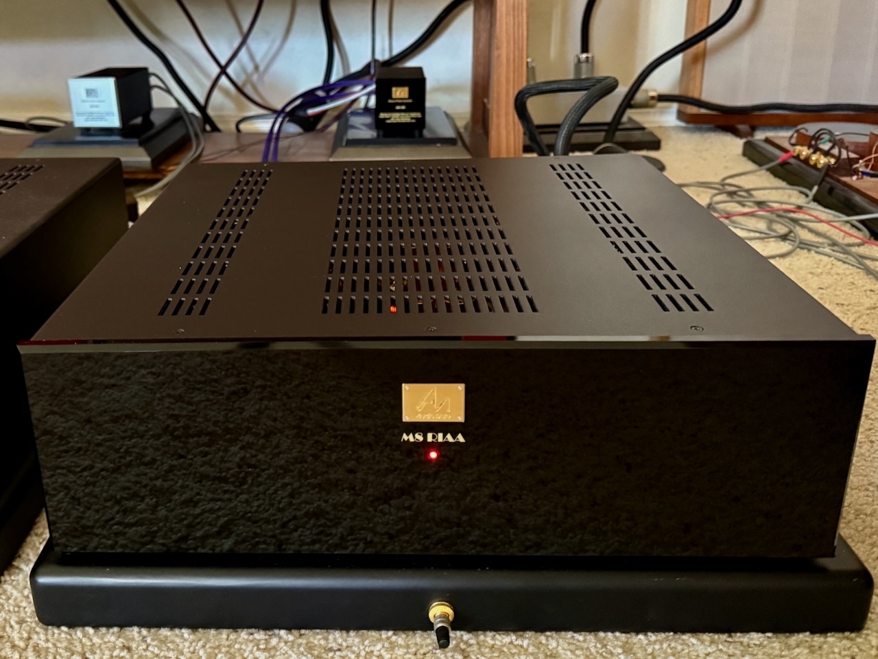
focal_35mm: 24
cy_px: 330
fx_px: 609
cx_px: 439
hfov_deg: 71.6
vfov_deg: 56.8
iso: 1600
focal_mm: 6.76
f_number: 1.78
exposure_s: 1/30
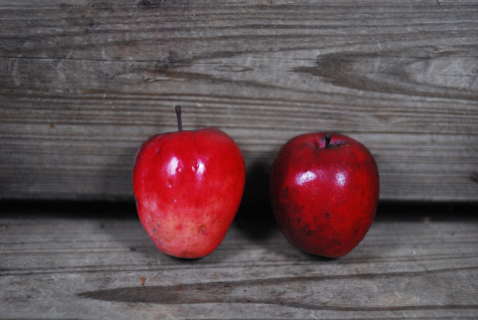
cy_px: 160
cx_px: 239
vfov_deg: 8.7
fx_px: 2094
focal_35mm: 158
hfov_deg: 13.0
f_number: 2.8
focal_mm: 105
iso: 1600
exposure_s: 1/400
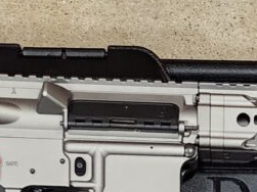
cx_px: 301
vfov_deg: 8.9
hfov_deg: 13.6
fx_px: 1046
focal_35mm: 141
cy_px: 545
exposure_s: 1/120
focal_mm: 6.4
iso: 800
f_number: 1.8
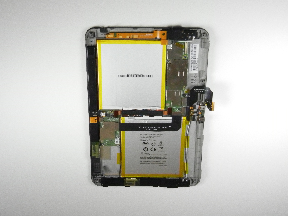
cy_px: 108
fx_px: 433
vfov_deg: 28.0
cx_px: 144
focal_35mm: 52
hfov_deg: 36.8
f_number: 7.8
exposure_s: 1/410
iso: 1600
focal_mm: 9.3
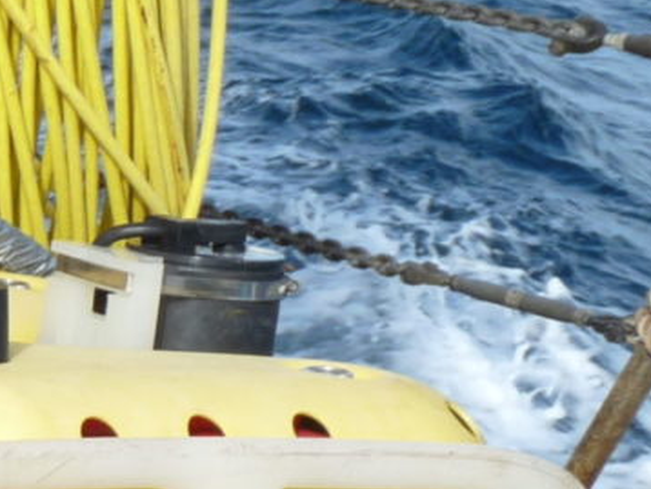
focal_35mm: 204
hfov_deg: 8.9
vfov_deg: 7.3
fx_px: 3839
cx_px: -819
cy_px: 513
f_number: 5.6
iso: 100
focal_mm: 7.6
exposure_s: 1/320
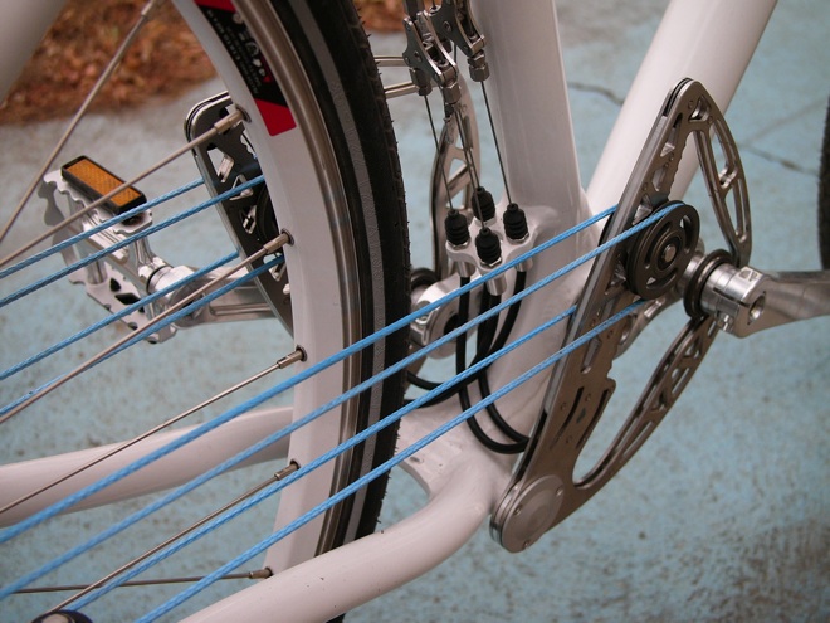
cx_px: 415
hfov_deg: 38.2
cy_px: 312
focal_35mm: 50
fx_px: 1199
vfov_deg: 29.1
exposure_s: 1/200
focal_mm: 12.6
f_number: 2.1
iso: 100
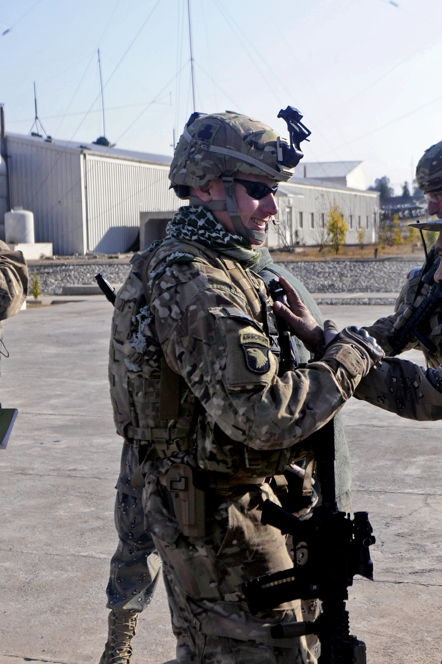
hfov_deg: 22.5
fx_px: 1105
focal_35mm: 60
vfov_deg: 33.4
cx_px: 306
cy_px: 359
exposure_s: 1/1250
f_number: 4
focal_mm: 24
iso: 200
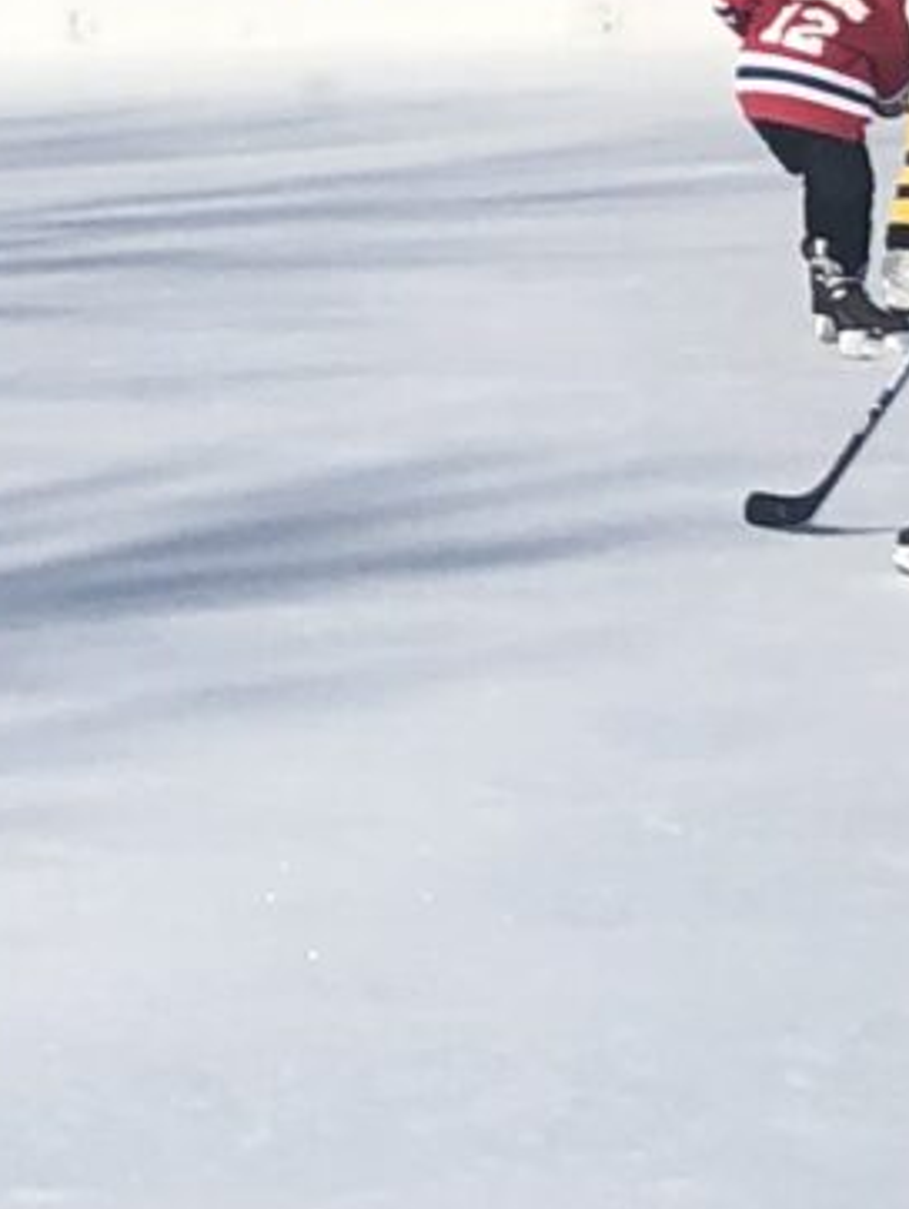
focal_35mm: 198
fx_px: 6924
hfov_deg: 7.5
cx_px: 331
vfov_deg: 9.9
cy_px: 114
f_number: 1.8
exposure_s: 1/4808
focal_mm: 3.99
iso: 20
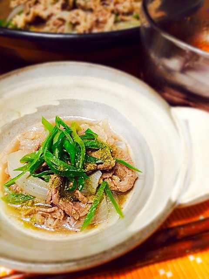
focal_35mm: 30
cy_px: 140
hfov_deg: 46.8
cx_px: 104
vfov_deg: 60.0
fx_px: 242
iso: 320
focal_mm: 4.12
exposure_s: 1/33
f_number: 2.2
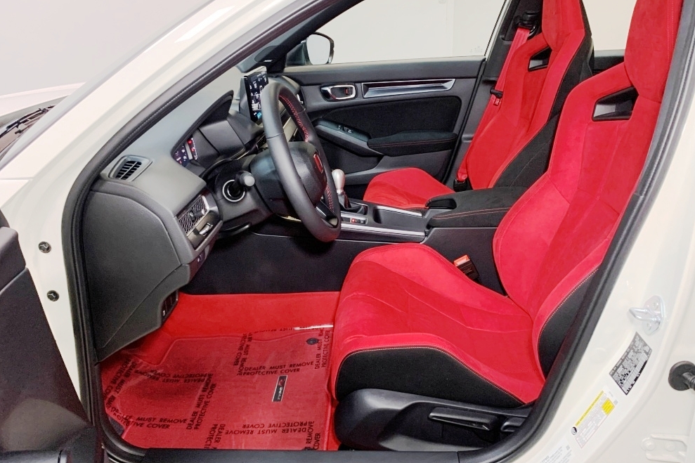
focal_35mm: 28
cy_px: 212
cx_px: 353
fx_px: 540
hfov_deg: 65.5
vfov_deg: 46.3
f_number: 1.8
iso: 250
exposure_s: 1/40
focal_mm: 4.25
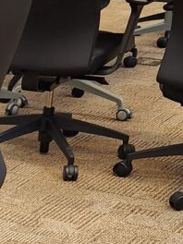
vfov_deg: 14.0
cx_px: -245
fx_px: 945
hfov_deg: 9.8
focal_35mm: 134
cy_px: 337
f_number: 1.8
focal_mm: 5.4
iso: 320
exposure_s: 1/120
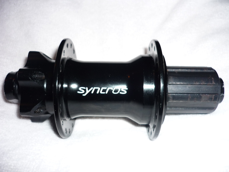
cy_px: 86
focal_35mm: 33
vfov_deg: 42.9
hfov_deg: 55.4
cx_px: 114
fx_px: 218
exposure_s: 1/30
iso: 100
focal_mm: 5.5
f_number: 2.8
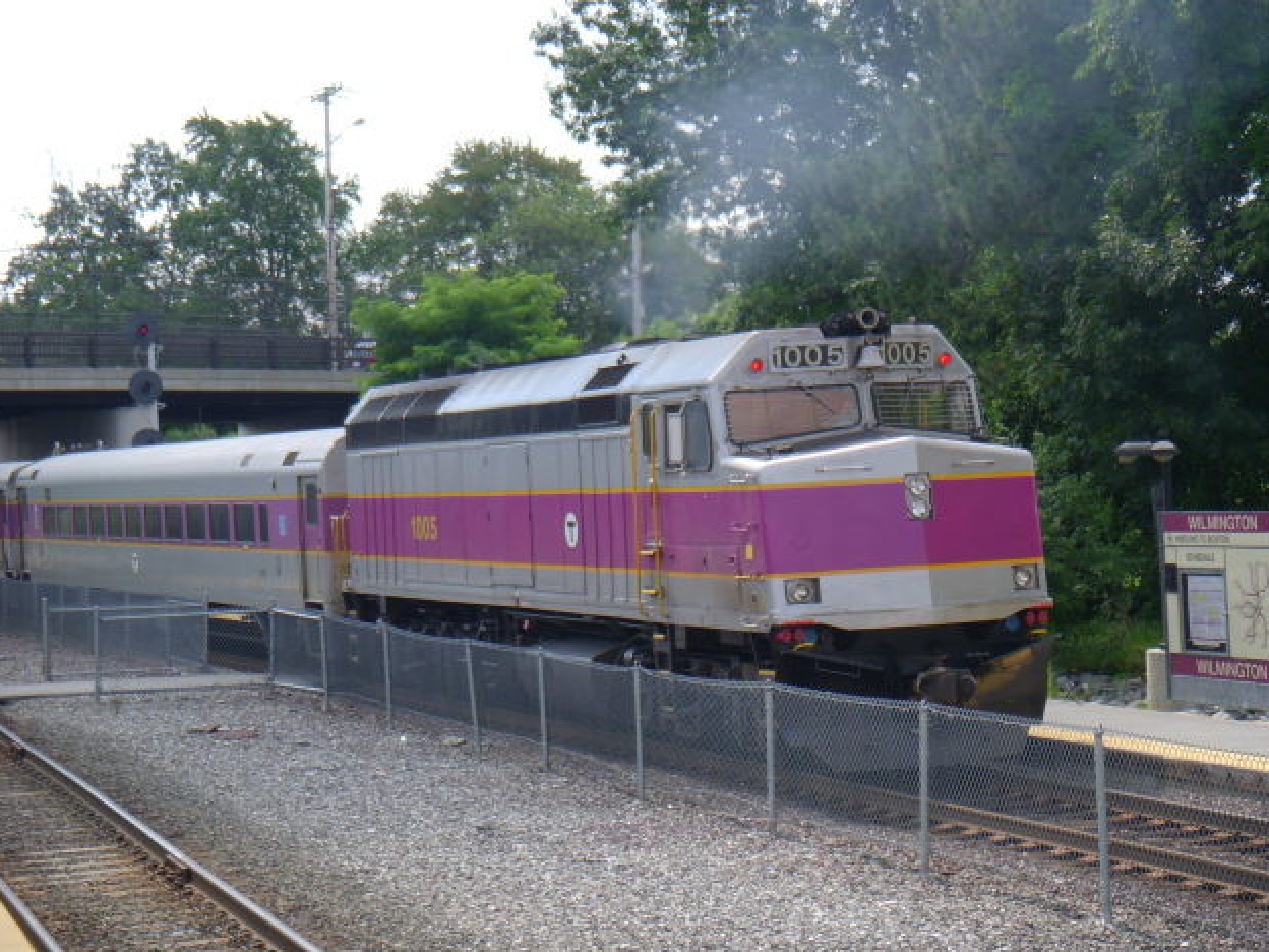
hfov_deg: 25.0
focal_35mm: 78
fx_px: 2859
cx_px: 637
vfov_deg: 18.9
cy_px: 472
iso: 100
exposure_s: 1/400
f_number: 3.8
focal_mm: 12.6
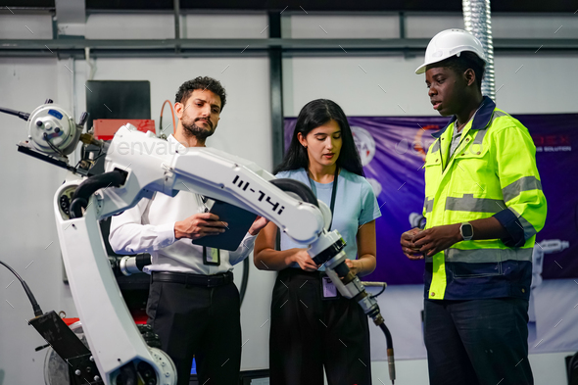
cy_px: 192
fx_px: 1124
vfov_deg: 19.4
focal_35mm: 70
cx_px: 289
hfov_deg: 28.9
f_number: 2.8
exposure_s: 1/400
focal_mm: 70
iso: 1250
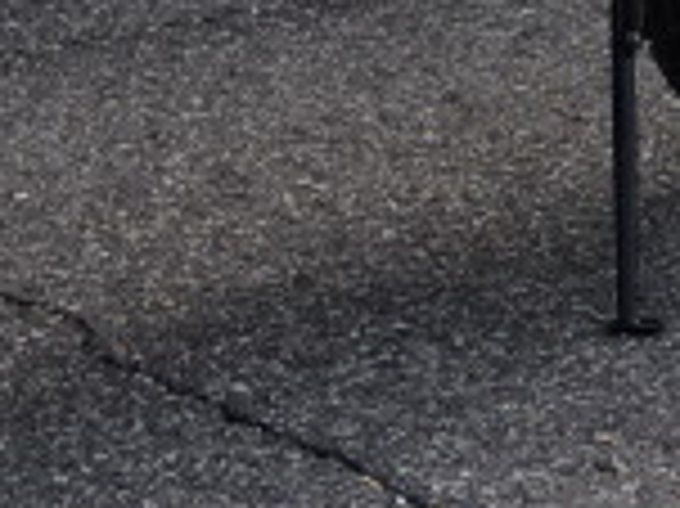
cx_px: 203
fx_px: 3160
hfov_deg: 12.3
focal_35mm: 161
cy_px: -405
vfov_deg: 8.8
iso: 80
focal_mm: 6.56
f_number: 4
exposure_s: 1/320
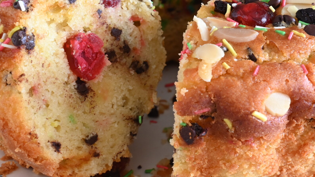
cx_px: 190
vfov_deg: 14.0
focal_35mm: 86
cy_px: 48
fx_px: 718
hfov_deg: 24.7
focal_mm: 34
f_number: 9
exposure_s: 1/6
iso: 800
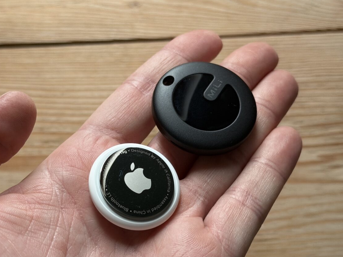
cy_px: 151
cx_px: 154
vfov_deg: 22.2
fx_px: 654
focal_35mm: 66
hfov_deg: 29.4
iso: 320
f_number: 1.78
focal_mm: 6.76
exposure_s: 1/40
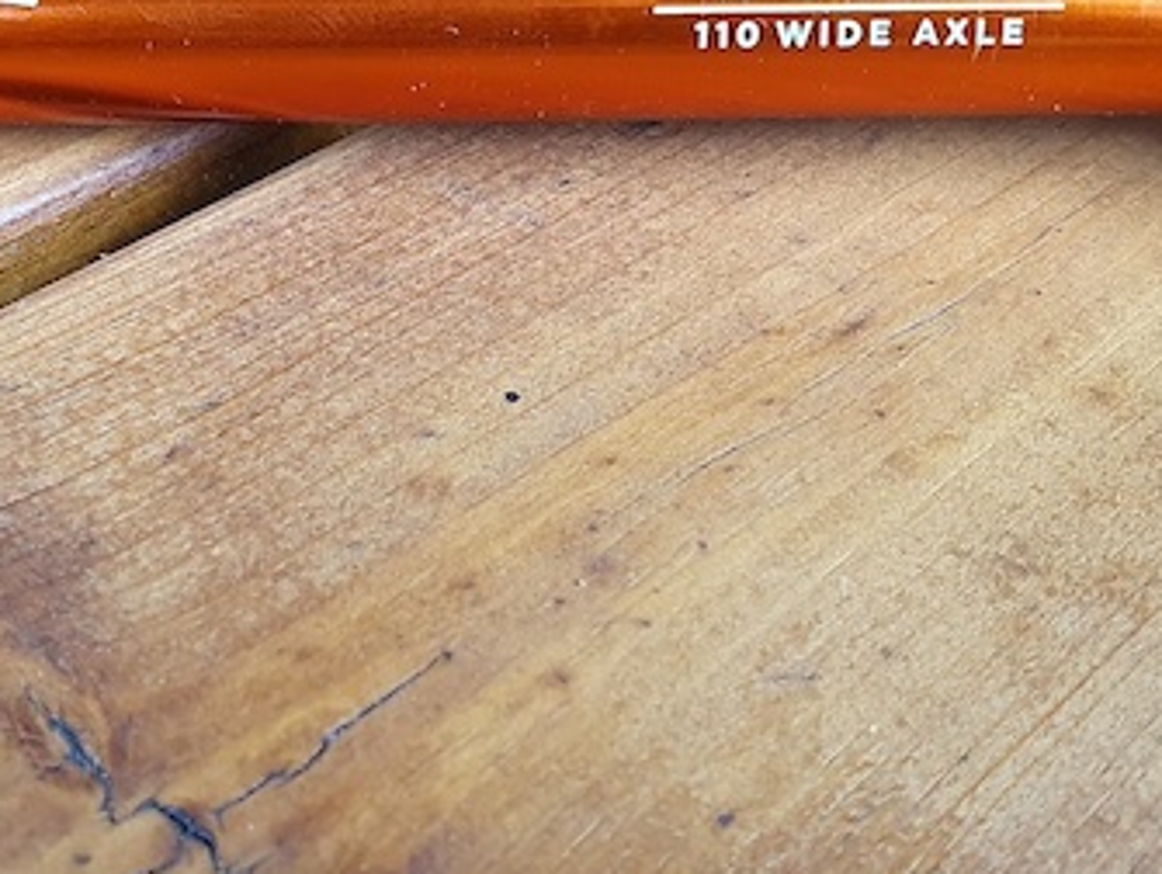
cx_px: 364
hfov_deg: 30.9
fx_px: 2083
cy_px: 284
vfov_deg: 23.6
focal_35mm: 62
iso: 100
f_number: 2.4
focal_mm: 4.32
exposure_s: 1/100
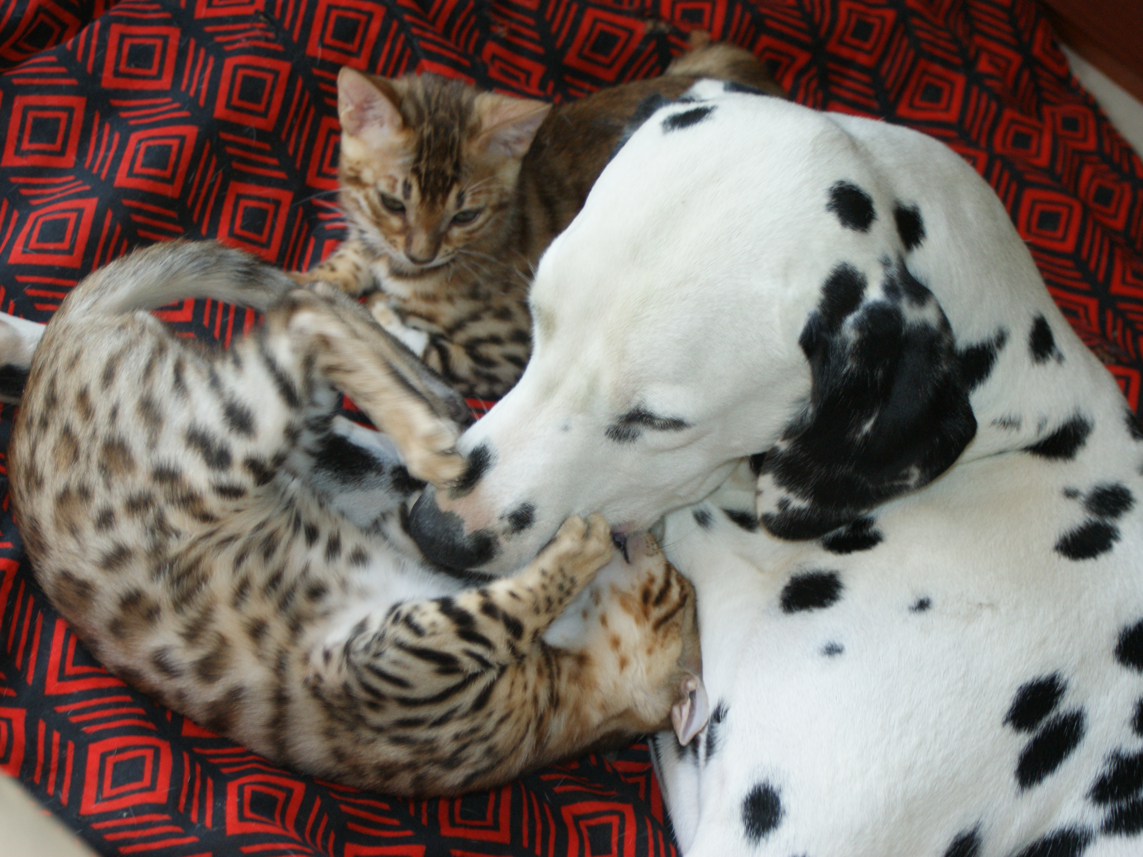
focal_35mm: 66
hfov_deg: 29.4
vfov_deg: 22.3
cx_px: 614
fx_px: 2179
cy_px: 430
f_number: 5.6
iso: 400
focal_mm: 40
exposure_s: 1/60
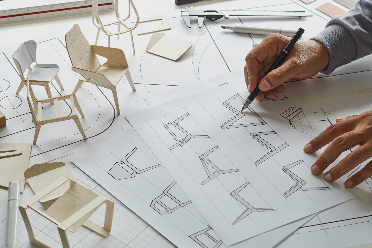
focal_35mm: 75
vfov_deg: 18.2
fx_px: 775
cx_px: 186
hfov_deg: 27.0
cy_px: 124
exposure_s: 1/80
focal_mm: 50
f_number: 6.3
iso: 200
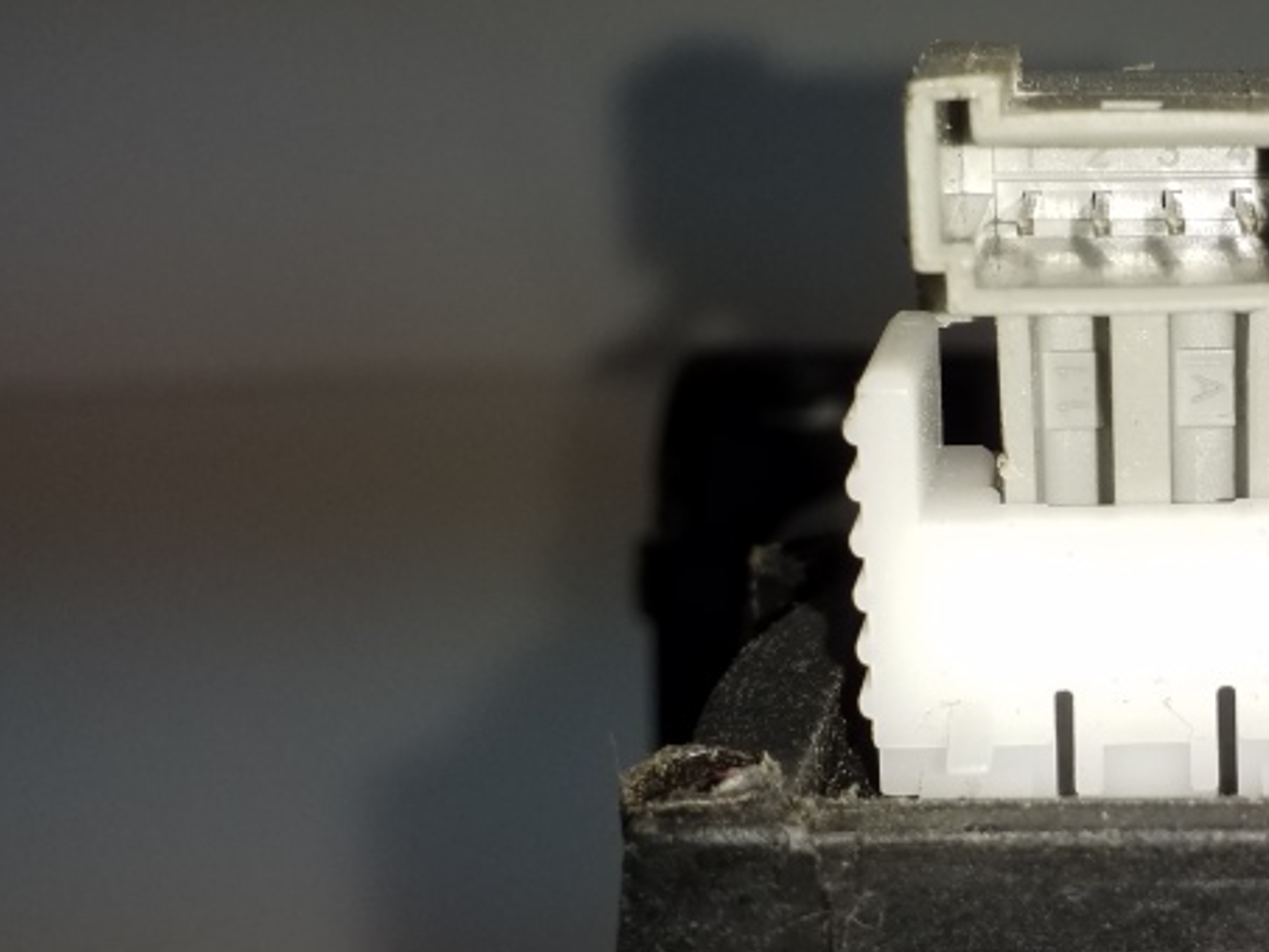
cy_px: 487
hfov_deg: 29.7
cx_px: 1244
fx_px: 2237
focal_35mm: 61
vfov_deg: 24.0
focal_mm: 3.6
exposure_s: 1/362
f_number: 1.9
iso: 40
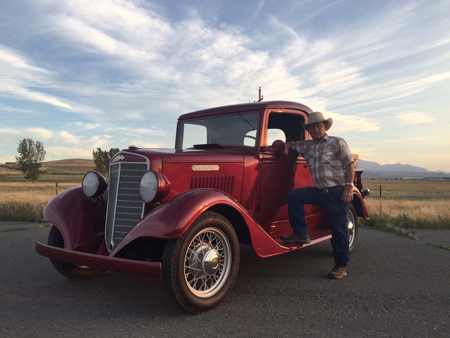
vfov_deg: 48.2
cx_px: 225
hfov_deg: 61.7
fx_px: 377
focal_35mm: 29
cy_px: 169
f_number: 2.2
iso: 32
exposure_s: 1/286
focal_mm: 4.15
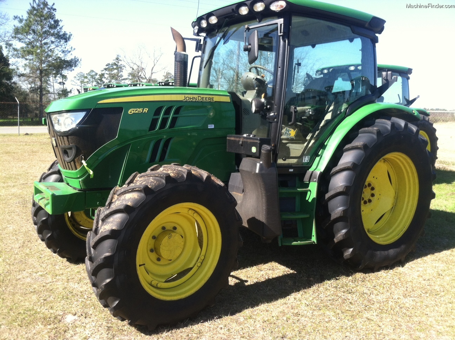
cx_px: 228
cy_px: 170
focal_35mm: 35
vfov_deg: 40.6
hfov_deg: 52.7
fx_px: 459
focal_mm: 3.85
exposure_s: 1/357
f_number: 2.8
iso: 80
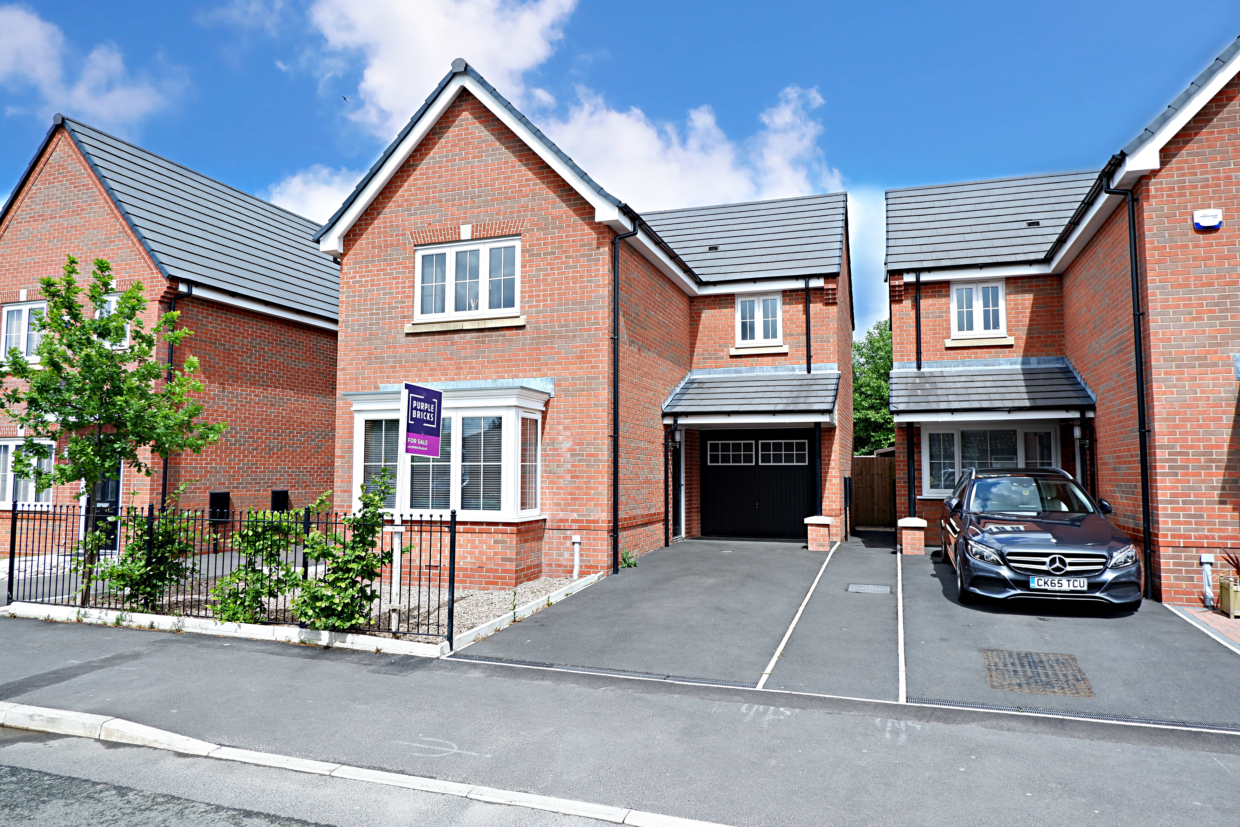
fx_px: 792
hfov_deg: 76.1
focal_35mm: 23
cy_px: 414
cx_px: 620
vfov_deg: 55.1
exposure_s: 1/350
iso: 200
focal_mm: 15
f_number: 5.6
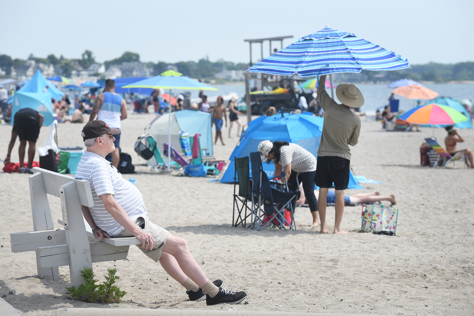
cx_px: 237
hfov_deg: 13.2
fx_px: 2041
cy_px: 158
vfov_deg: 8.9
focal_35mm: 155
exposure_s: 1/500
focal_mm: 155
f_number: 8
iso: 200
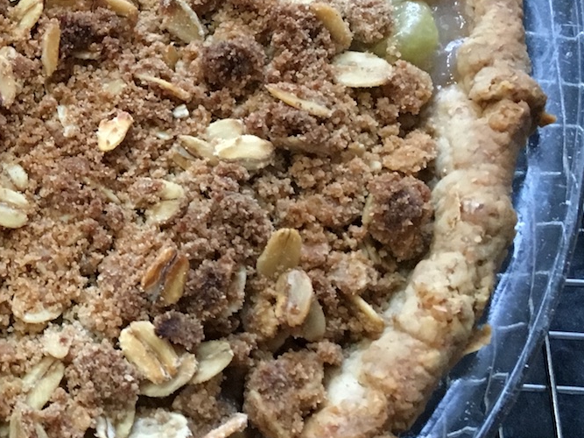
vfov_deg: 16.8
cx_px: -244
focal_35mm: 87
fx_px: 1467
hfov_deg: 20.0
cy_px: 70
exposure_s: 1/33
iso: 160
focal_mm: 4.15
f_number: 2.2
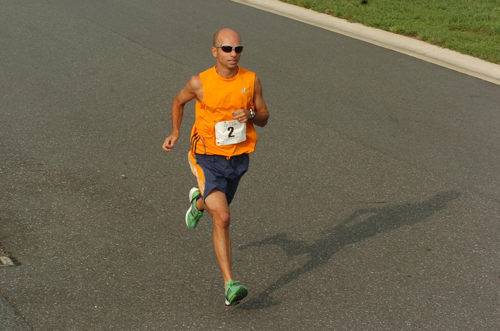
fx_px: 1622
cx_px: 250
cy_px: 166
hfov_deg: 17.5
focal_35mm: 117
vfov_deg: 11.7
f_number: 9.5
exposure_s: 1/400
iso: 400
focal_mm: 78
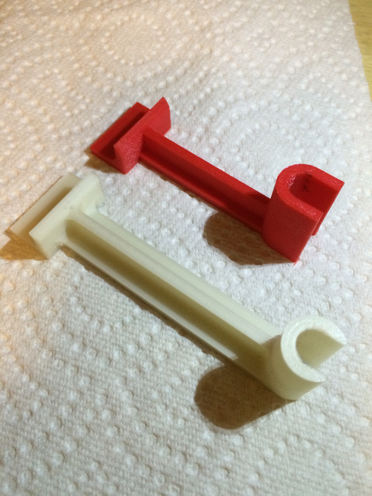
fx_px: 416
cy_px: 248
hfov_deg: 48.2
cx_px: 186
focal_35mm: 29
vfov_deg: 61.7
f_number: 2.2
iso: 200
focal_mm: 4.15
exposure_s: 1/30
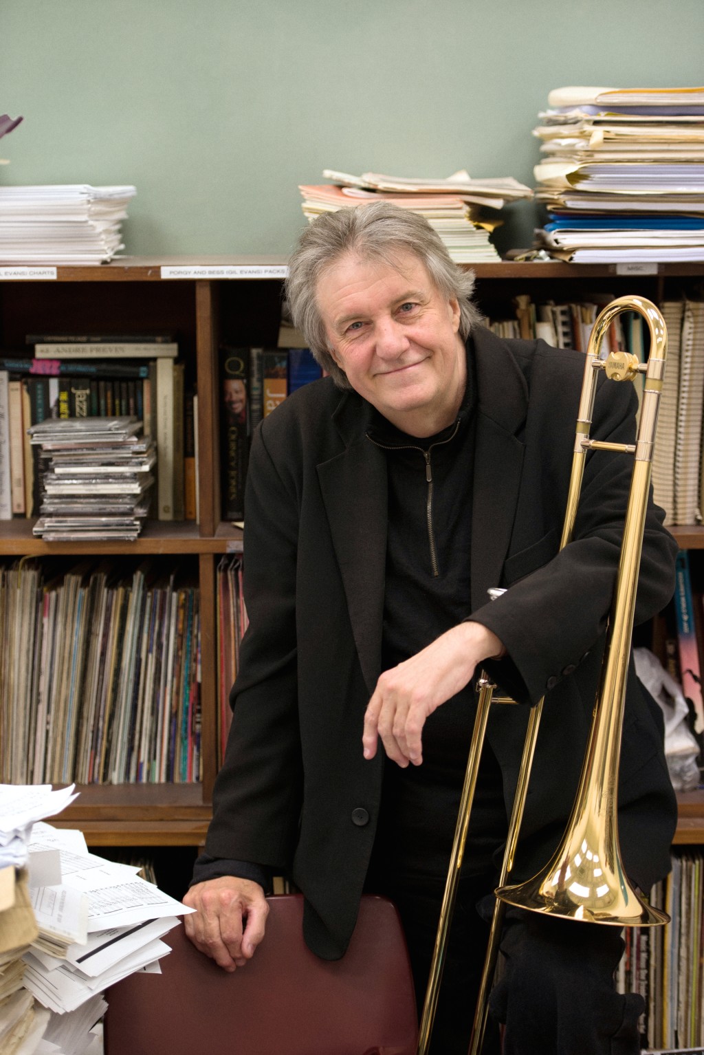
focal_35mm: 95
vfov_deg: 21.5
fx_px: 2784
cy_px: 528
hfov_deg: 14.4
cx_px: 352
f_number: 2.8
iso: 400
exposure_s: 1/125
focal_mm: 95
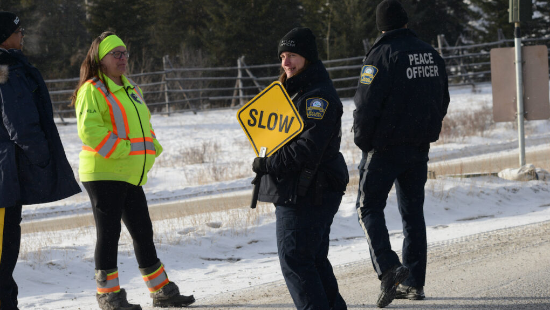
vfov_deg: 8.5
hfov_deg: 15.1
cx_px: 276
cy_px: 132
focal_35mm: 142
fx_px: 2071
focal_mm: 135
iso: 640
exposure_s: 1/800
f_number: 11
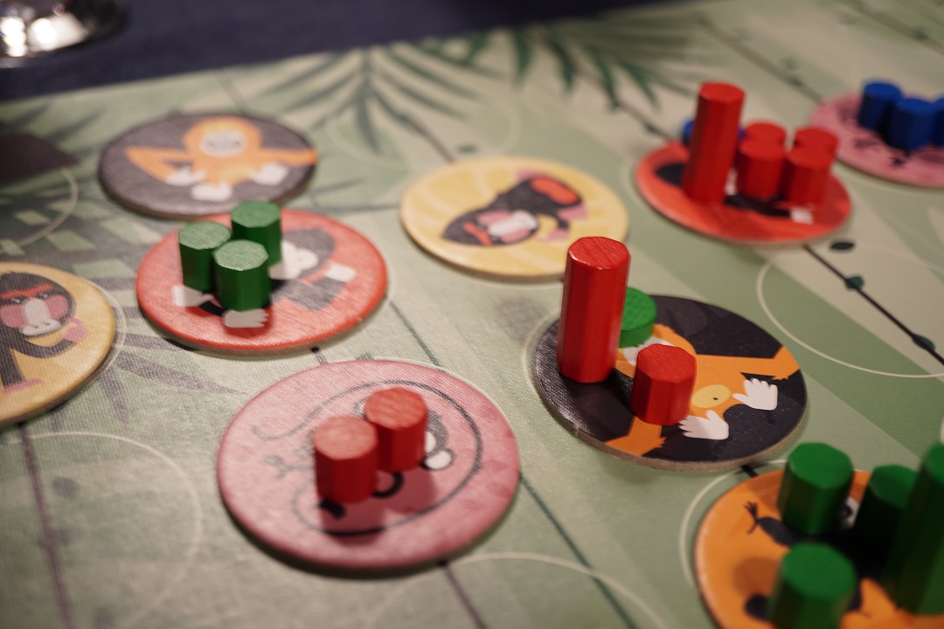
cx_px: 472
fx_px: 1180
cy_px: 314
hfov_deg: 43.6
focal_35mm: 45
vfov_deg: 29.9
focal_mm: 30
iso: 200
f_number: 3.5
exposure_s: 1/6
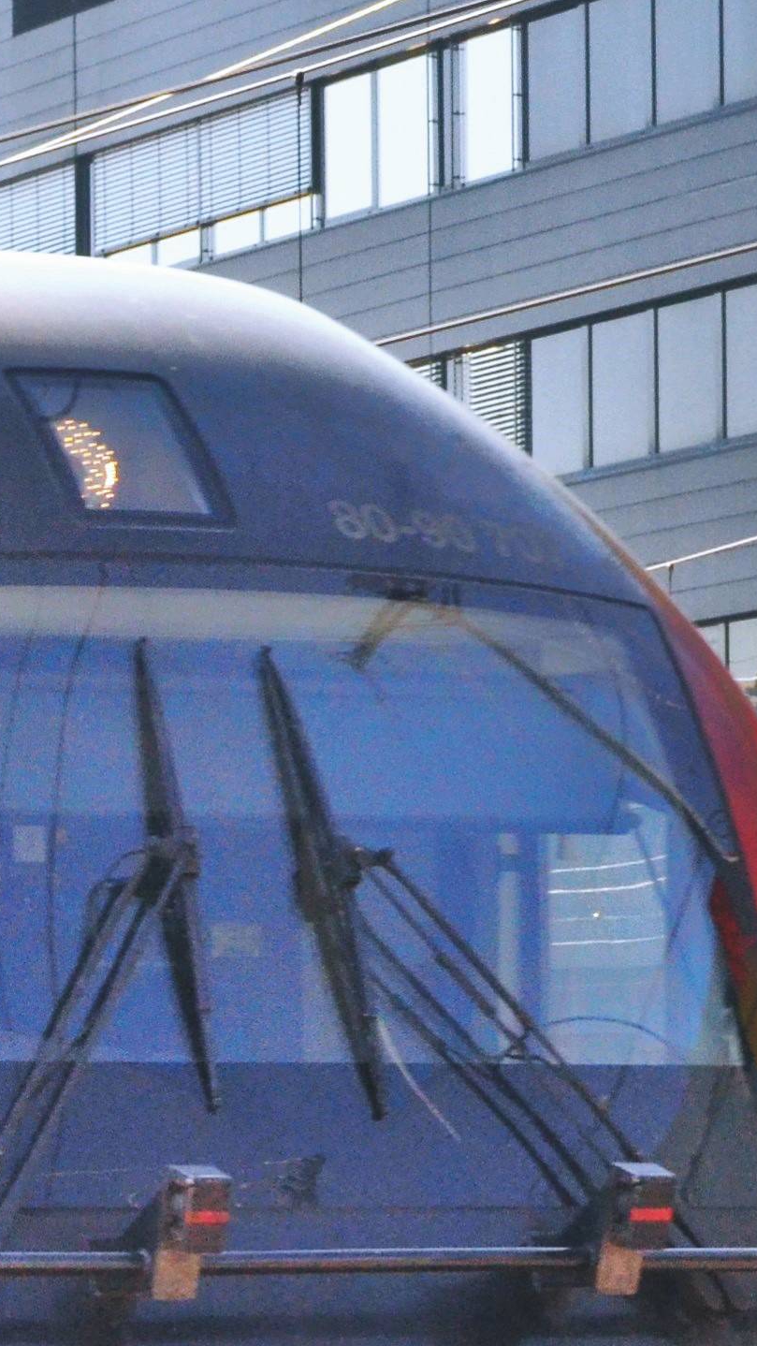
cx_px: -866
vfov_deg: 9.9
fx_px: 7671
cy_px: 1481
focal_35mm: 215
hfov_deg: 5.5
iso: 1000
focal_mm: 40
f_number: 11
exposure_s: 1/500
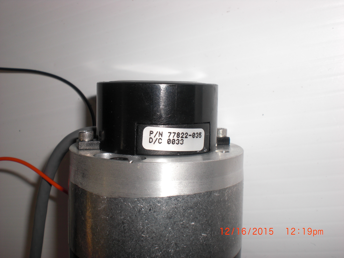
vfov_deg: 37.7
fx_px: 378
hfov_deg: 49.0
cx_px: 172
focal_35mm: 38
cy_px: 129
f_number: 5.6
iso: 64
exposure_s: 1/60
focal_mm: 6.3
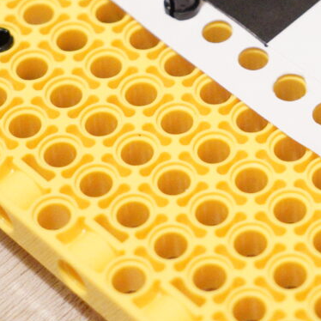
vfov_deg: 9.2
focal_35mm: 186
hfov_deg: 9.2
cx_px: 439
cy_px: -134
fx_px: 1951
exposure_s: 1/160
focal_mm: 40
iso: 10000
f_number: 4
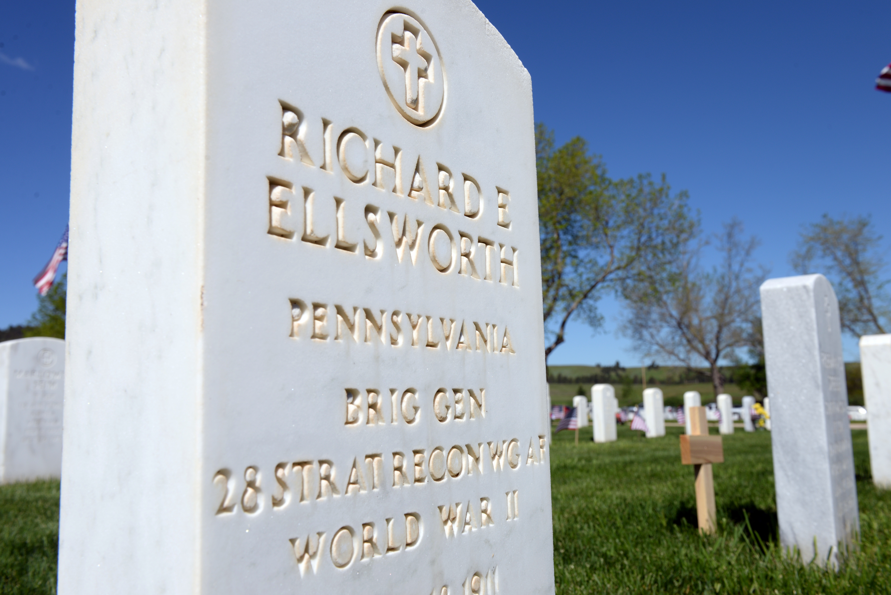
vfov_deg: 38.9
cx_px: 446
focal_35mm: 34
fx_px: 842
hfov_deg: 55.8
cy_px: 298
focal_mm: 34
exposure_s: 1/320
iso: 125
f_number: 13
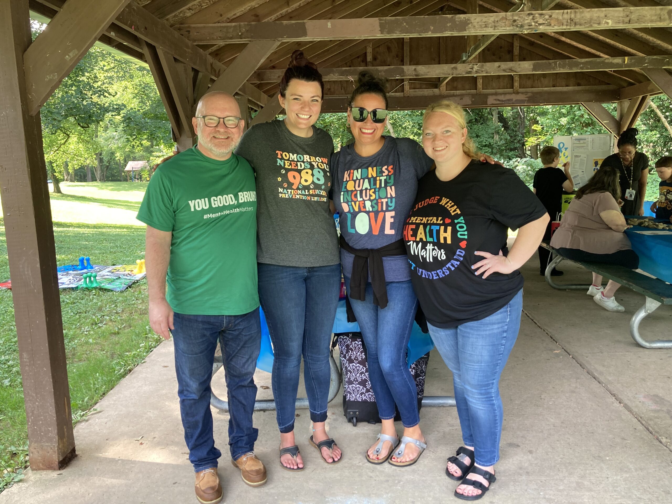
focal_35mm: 28
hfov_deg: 63.4
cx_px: 336
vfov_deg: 49.7
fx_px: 544
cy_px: 252
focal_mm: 3.99
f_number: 1.8
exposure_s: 1/121
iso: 80
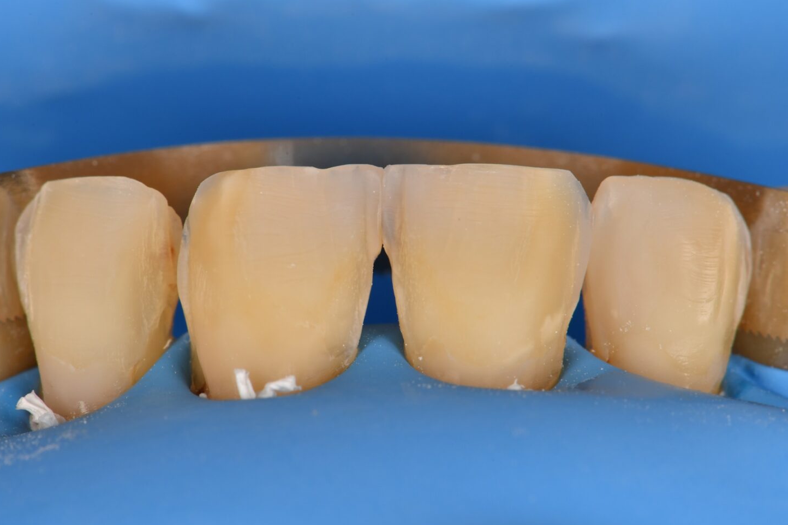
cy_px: 252
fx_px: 2932
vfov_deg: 10.2
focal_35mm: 134
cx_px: 386
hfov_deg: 15.3
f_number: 32
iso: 200
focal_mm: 105
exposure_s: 1/160
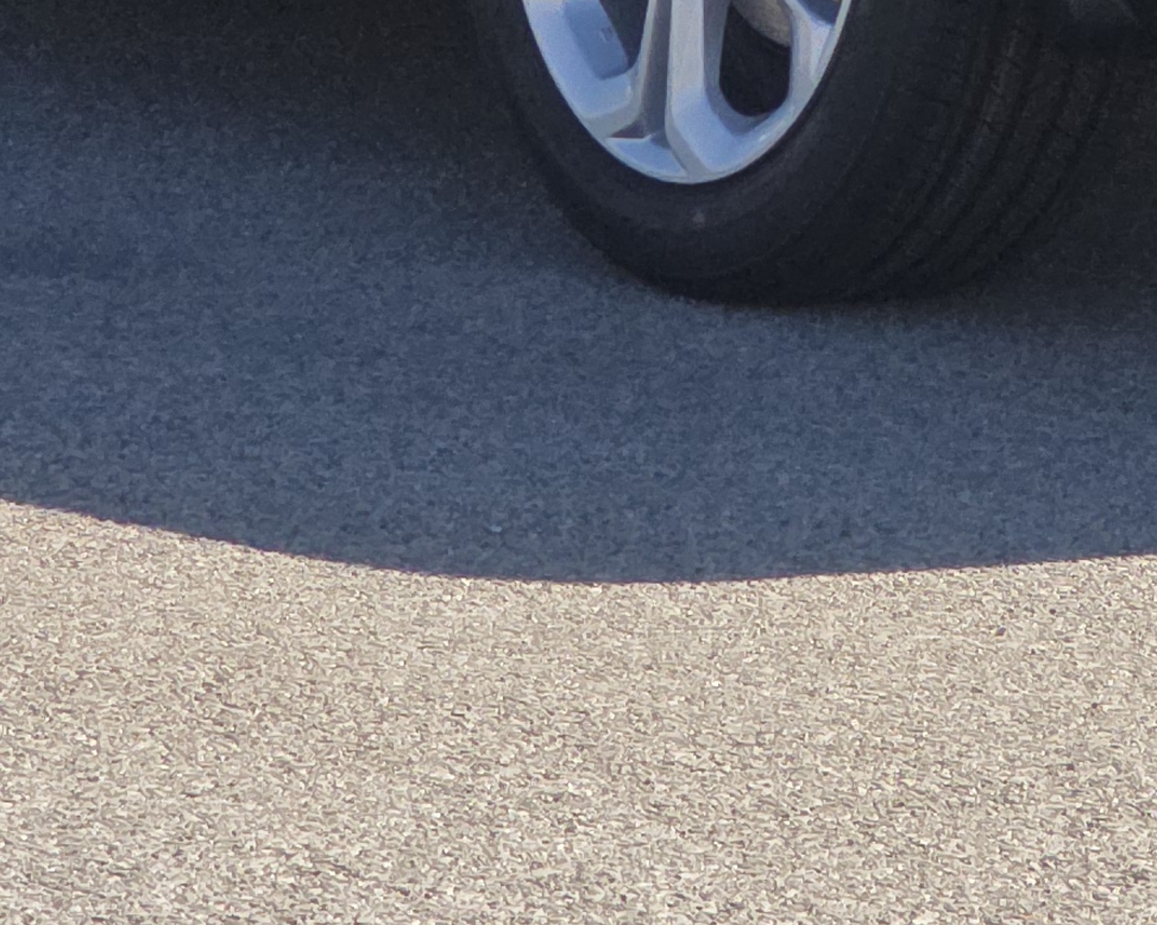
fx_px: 9483
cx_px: 1004
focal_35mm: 277
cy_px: -710
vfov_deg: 5.5
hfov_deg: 7.0
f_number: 2.4
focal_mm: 7.9
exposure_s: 1/2122
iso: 50
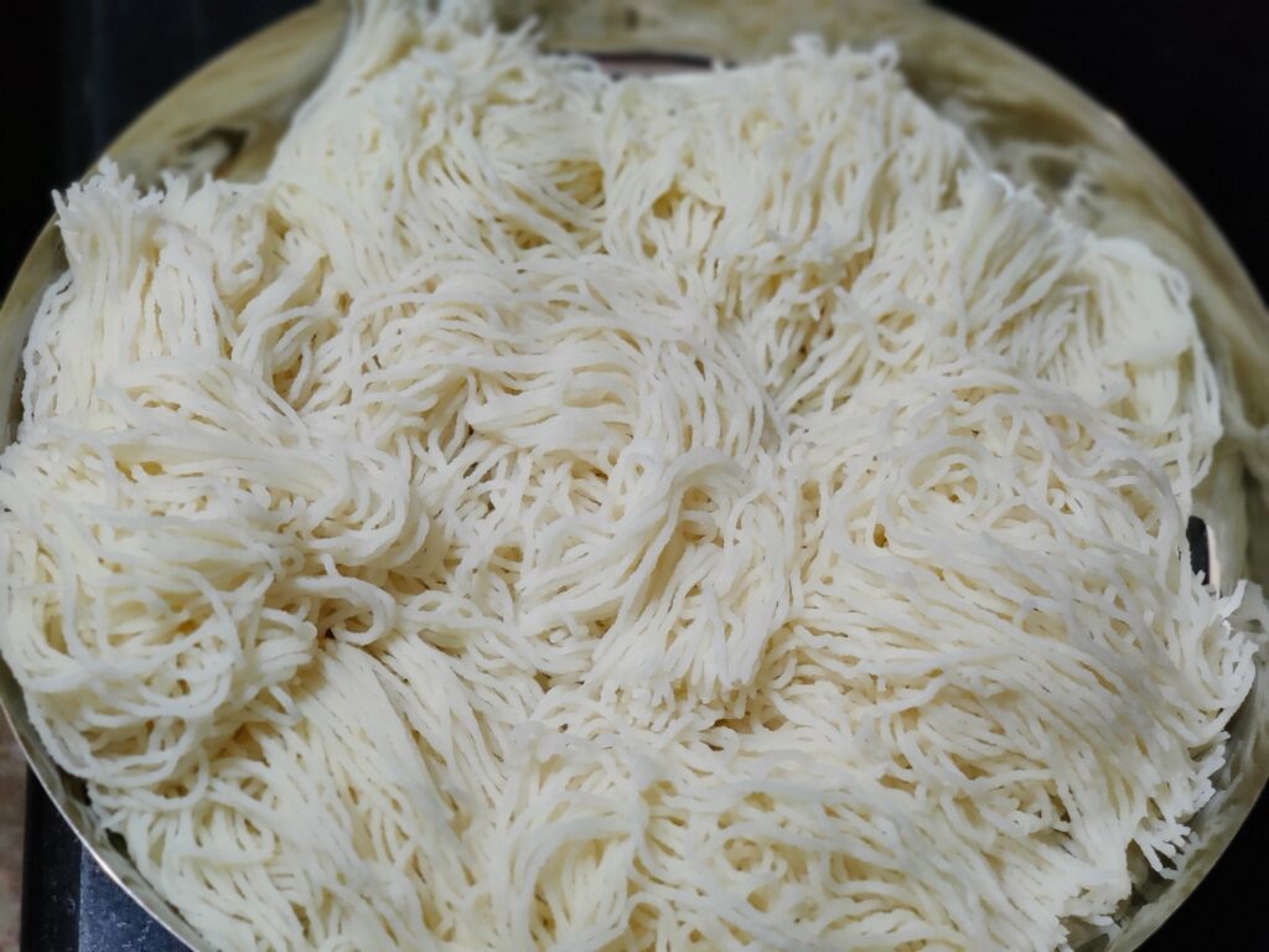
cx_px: 634
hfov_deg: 29.4
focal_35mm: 66
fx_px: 2420
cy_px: 476
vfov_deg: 22.3
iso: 2000
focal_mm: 6.22
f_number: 2.2
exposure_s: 1/50
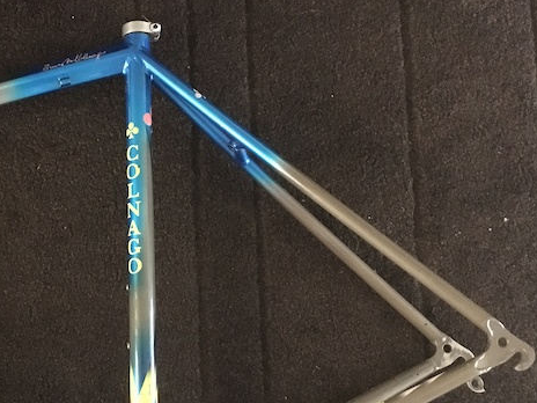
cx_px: 108
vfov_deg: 29.0
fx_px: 776
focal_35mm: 50
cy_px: 250
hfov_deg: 36.9
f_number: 2.2
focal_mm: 4.15
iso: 1000
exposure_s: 1/15
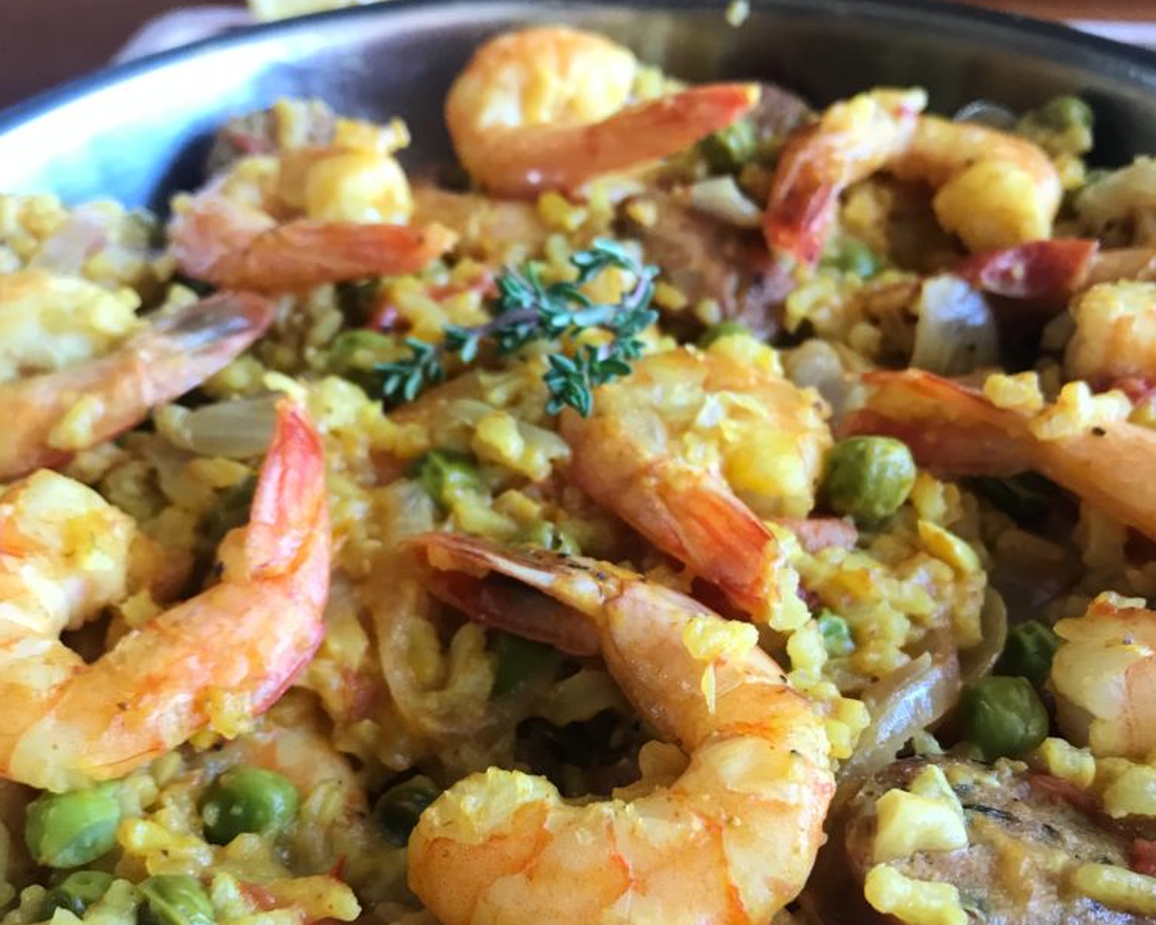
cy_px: 593
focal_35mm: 37
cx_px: 570
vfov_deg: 39.8
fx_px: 1266
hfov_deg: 49.1
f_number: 1.8
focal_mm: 3.99
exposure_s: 1/17
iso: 40
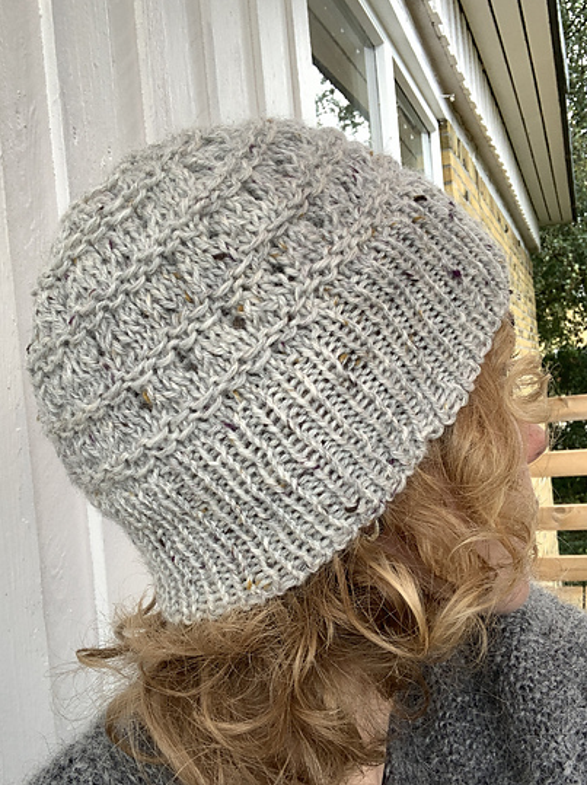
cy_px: 415
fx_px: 861
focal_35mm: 38
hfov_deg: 37.6
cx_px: 274
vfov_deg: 49.0
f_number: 2.2
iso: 64
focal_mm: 2.87
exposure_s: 1/110
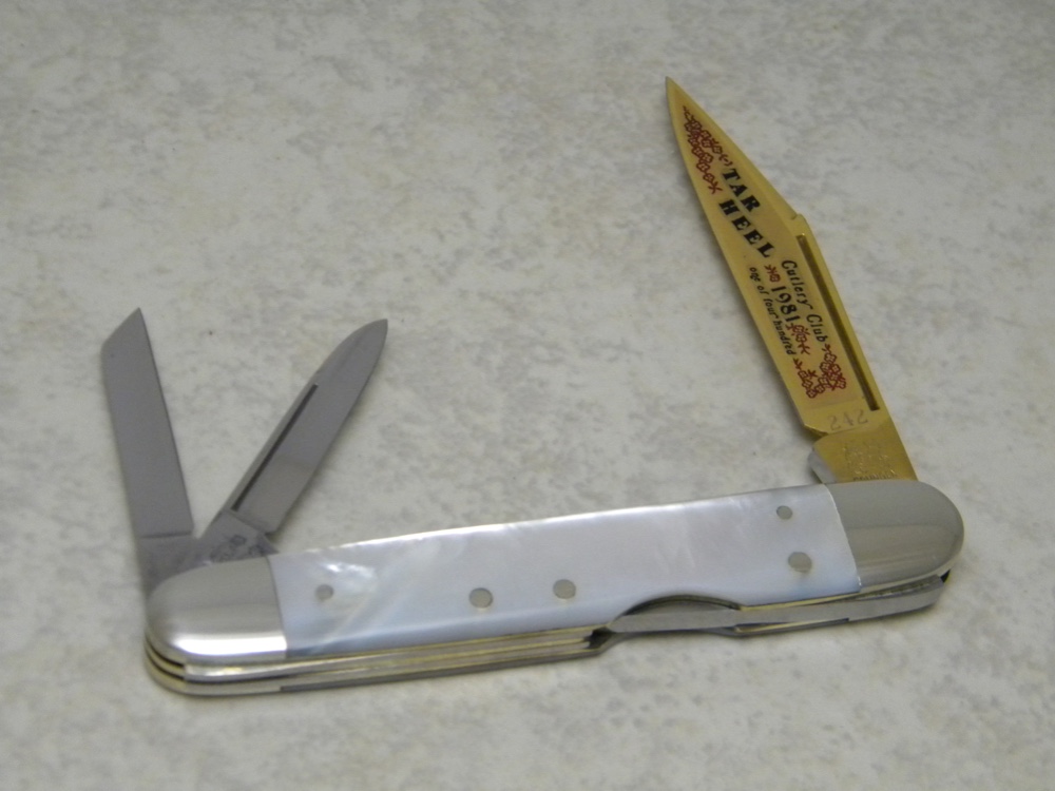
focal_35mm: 83
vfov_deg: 17.8
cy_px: 396
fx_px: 2530
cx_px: 528
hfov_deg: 23.6
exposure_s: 1/23
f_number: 4.5
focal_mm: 15.1
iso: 400
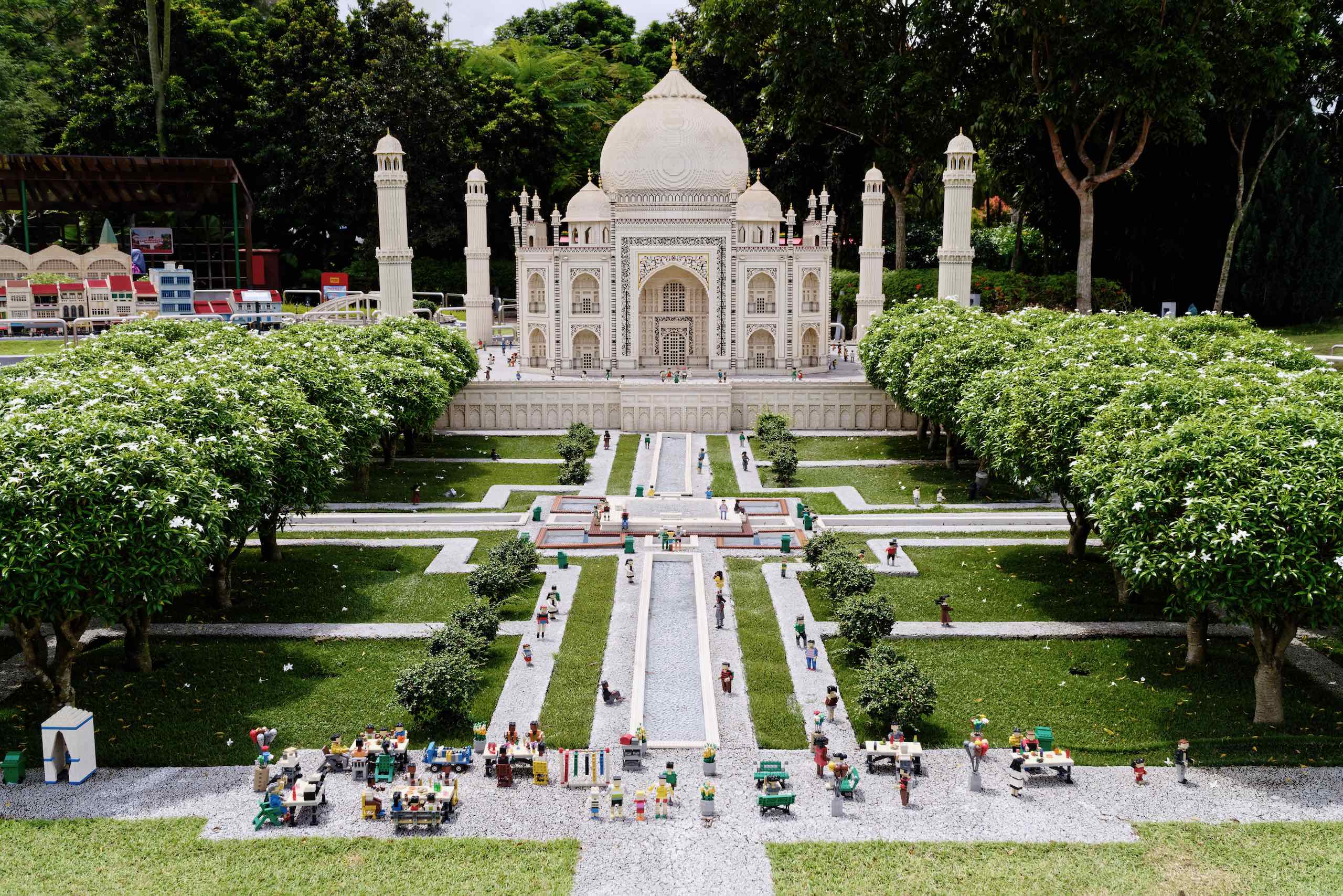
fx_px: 1175
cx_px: 672
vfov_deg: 41.7
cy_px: 448
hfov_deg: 59.5
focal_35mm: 32
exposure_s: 1/250
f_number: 8
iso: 100
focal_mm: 21
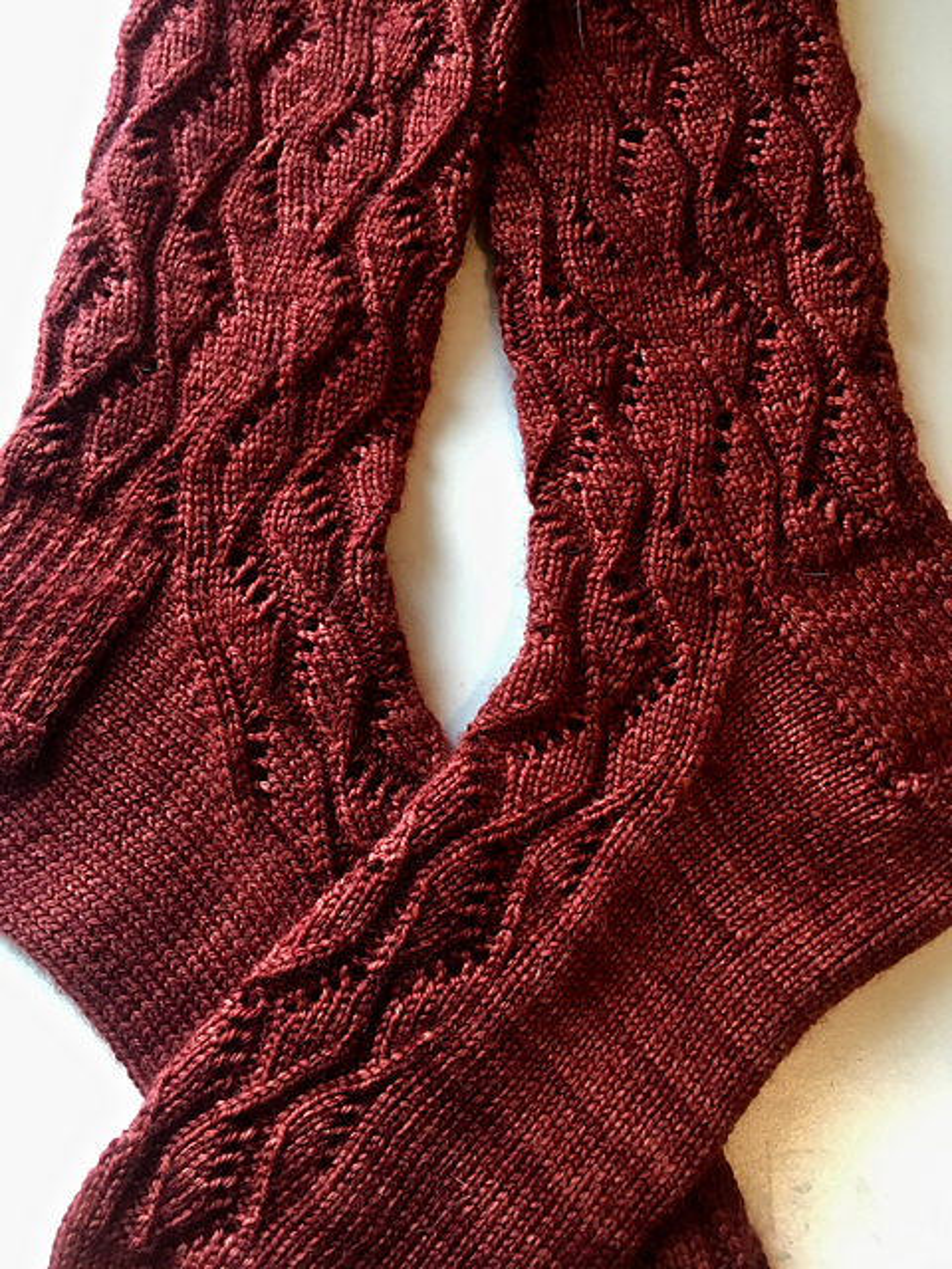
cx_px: 476
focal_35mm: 29
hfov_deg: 48.2
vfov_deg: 61.7
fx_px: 1063
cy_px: 634
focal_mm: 4.15
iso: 125
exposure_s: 1/30
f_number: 2.2
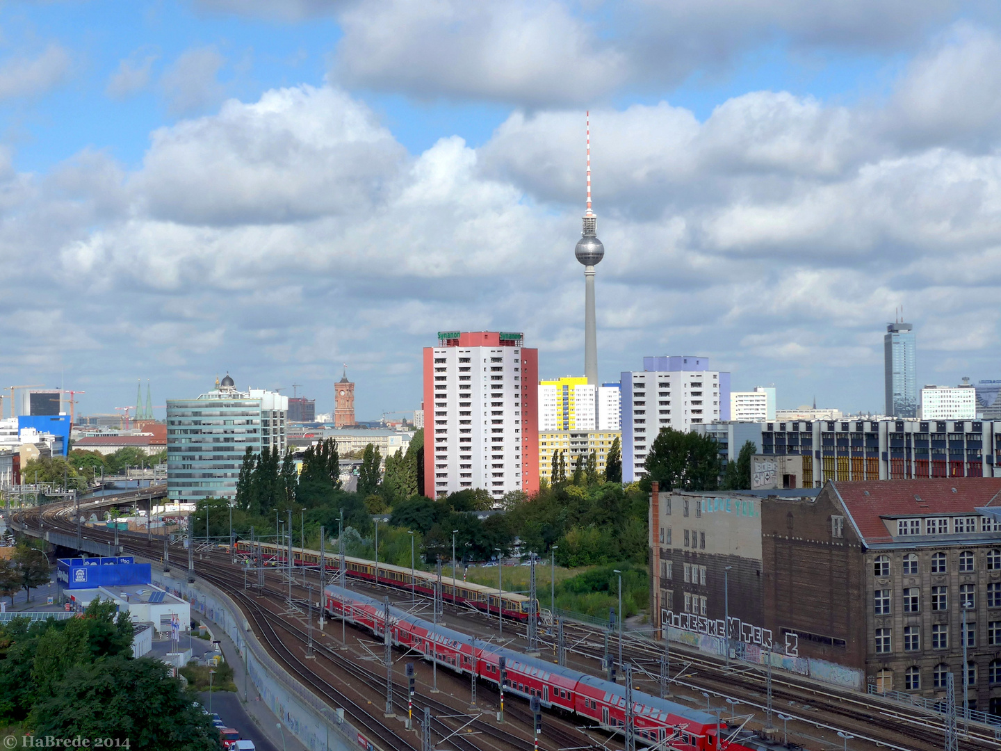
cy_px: 376
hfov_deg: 31.2
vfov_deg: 23.7
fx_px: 1793
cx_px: 500
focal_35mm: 62
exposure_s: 1/640
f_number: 6.3
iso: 160
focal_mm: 12.7
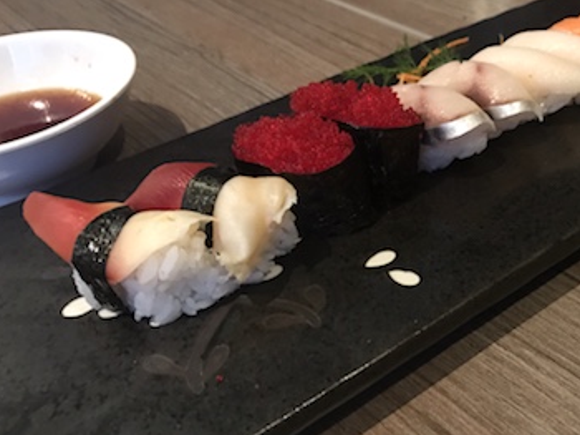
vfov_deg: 35.9
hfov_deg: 45.8
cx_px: 404
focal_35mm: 40
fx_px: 670
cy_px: 224
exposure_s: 1/5
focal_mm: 3.99
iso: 100
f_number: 1.8
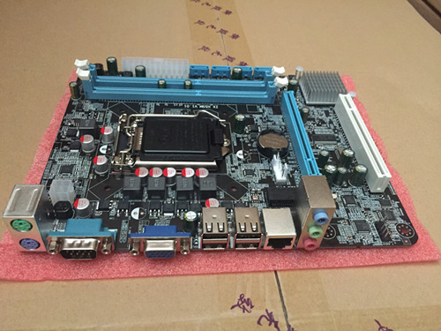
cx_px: 220
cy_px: 166
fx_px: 369
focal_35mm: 29
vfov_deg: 48.2
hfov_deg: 61.7
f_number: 2.2
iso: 500
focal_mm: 4.15
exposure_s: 1/15
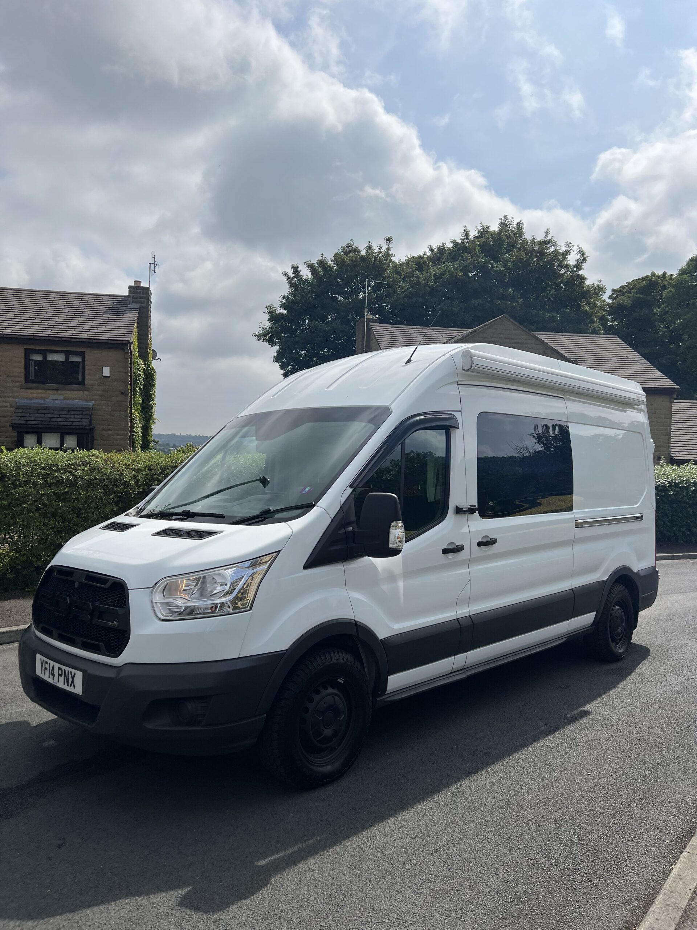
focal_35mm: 26
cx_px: 348
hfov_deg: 53.1
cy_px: 465
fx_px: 698
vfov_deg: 67.3
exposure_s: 1/11364
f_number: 1.5
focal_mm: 5.7
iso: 50
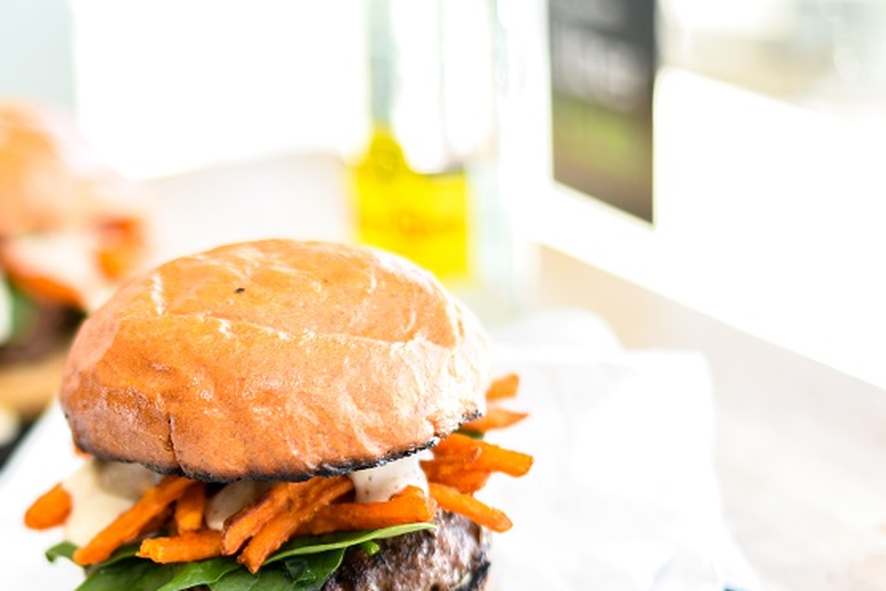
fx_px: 2215
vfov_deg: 15.1
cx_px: 99
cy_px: 515
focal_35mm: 90
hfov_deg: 22.1
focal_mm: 50
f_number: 1.8
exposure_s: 1/200
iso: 400
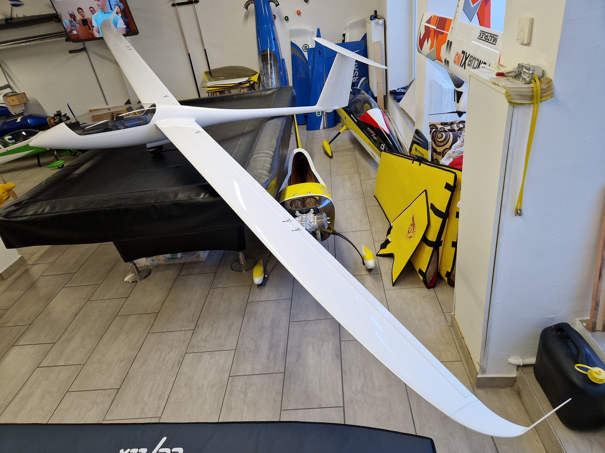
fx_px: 402
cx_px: 302
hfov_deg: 73.9
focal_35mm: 23
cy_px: 226
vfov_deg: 58.9
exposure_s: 1/172
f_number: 1.8
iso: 50
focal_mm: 5.4
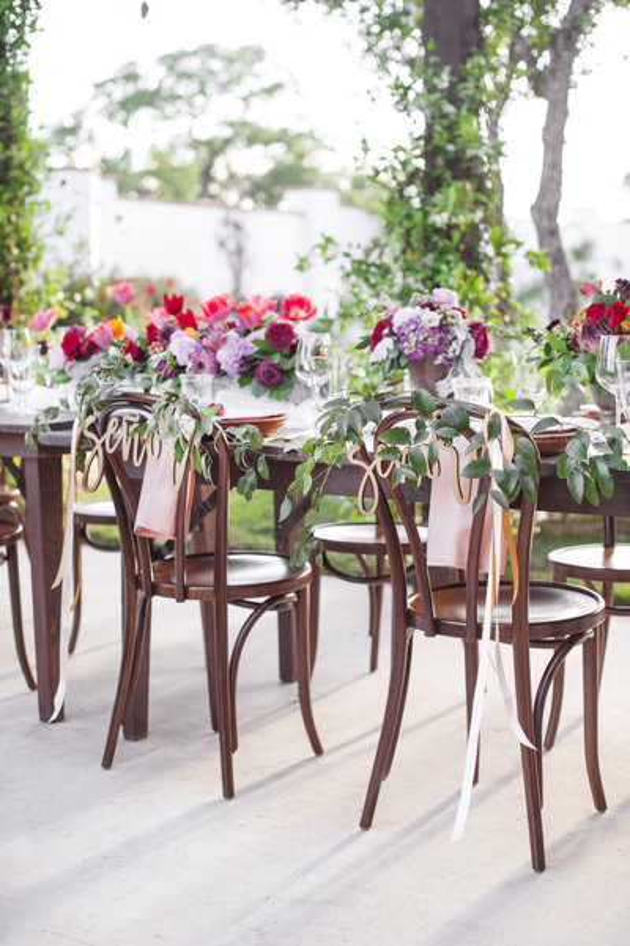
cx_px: 315
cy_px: 473
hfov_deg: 27.0
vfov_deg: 39.6
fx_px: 1314
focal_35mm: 50
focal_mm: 50
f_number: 2.5
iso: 250
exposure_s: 1/320
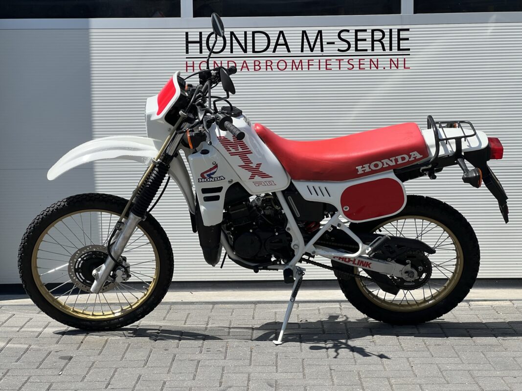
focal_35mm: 77
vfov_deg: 19.1
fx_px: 1161
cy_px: 196
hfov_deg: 25.3
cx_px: 261
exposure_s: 1/652
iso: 32
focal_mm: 9
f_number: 2.8
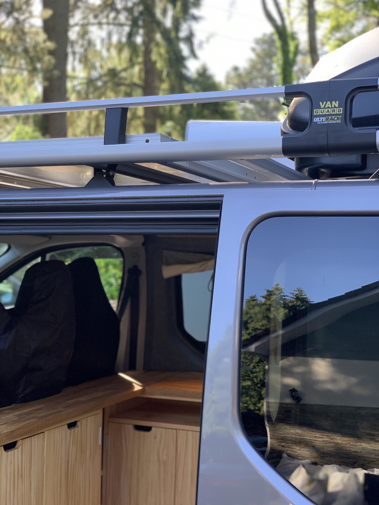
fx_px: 759
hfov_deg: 28.0
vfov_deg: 36.8
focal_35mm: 52
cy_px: 252
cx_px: 190
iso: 40
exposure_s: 1/122
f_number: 2.4
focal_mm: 6
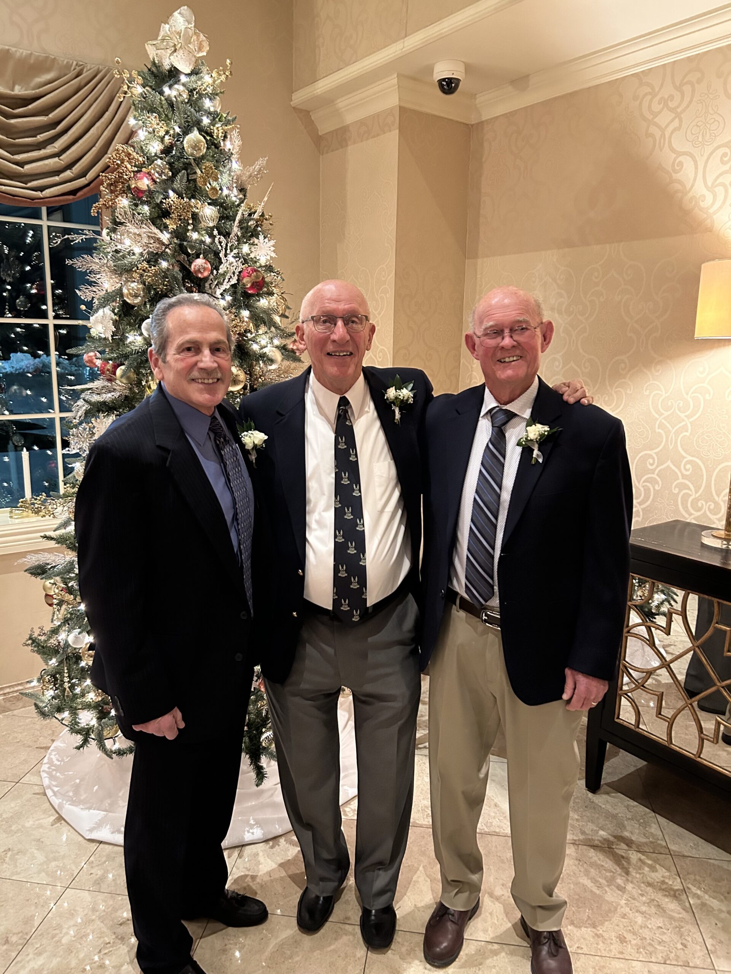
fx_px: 732
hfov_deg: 53.1
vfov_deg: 67.3
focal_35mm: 26
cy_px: 487
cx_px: 366
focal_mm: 5.7
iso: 640
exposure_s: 1/30
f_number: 1.5
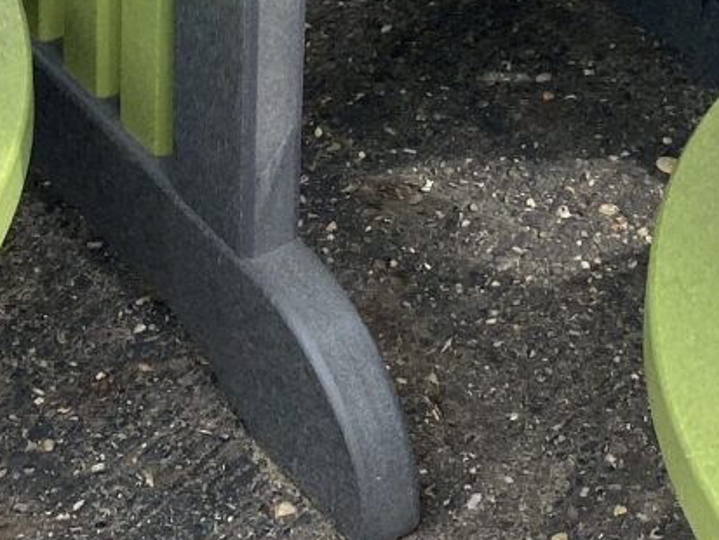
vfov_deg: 10.9
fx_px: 2618
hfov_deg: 15.6
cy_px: -498
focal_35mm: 126
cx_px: 491
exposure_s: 1/1034
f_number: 1.8
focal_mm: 4.25
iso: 32
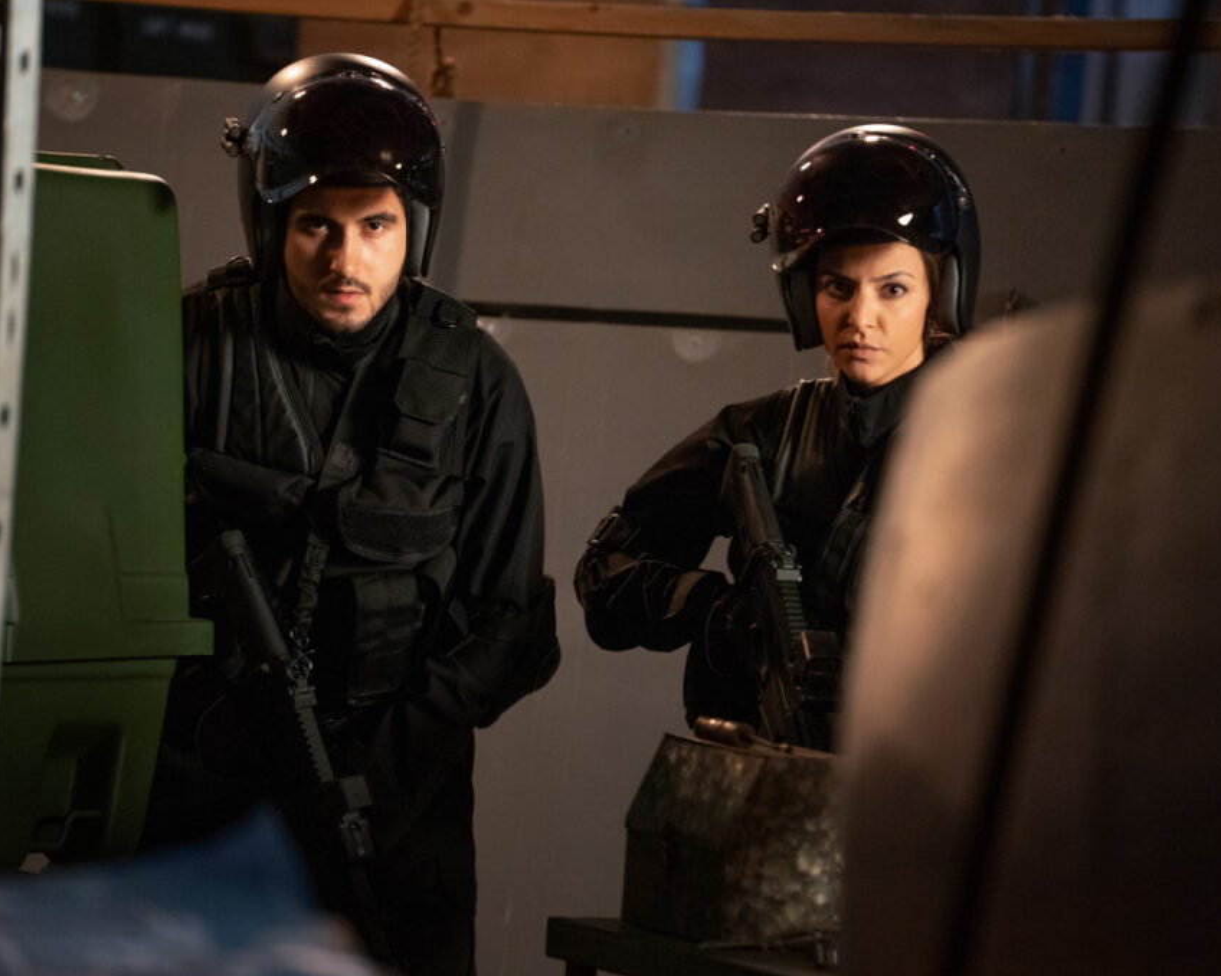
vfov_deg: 7.6
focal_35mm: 204
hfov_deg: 9.5
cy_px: 490
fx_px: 7370
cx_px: 549
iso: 10000
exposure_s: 1/200
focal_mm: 180
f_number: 2.8
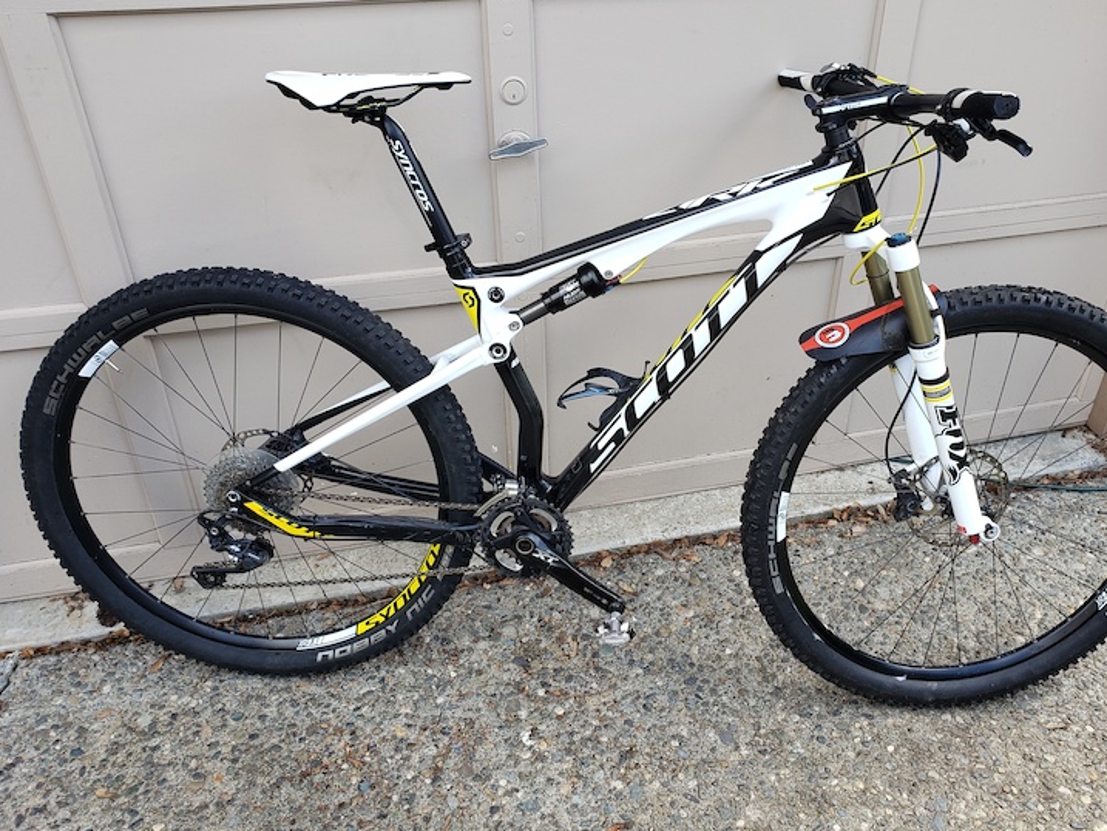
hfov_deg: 61.6
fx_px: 928
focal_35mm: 29
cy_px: 371
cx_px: 594
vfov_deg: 48.2
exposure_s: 1/189
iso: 50
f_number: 2.4
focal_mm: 4.3
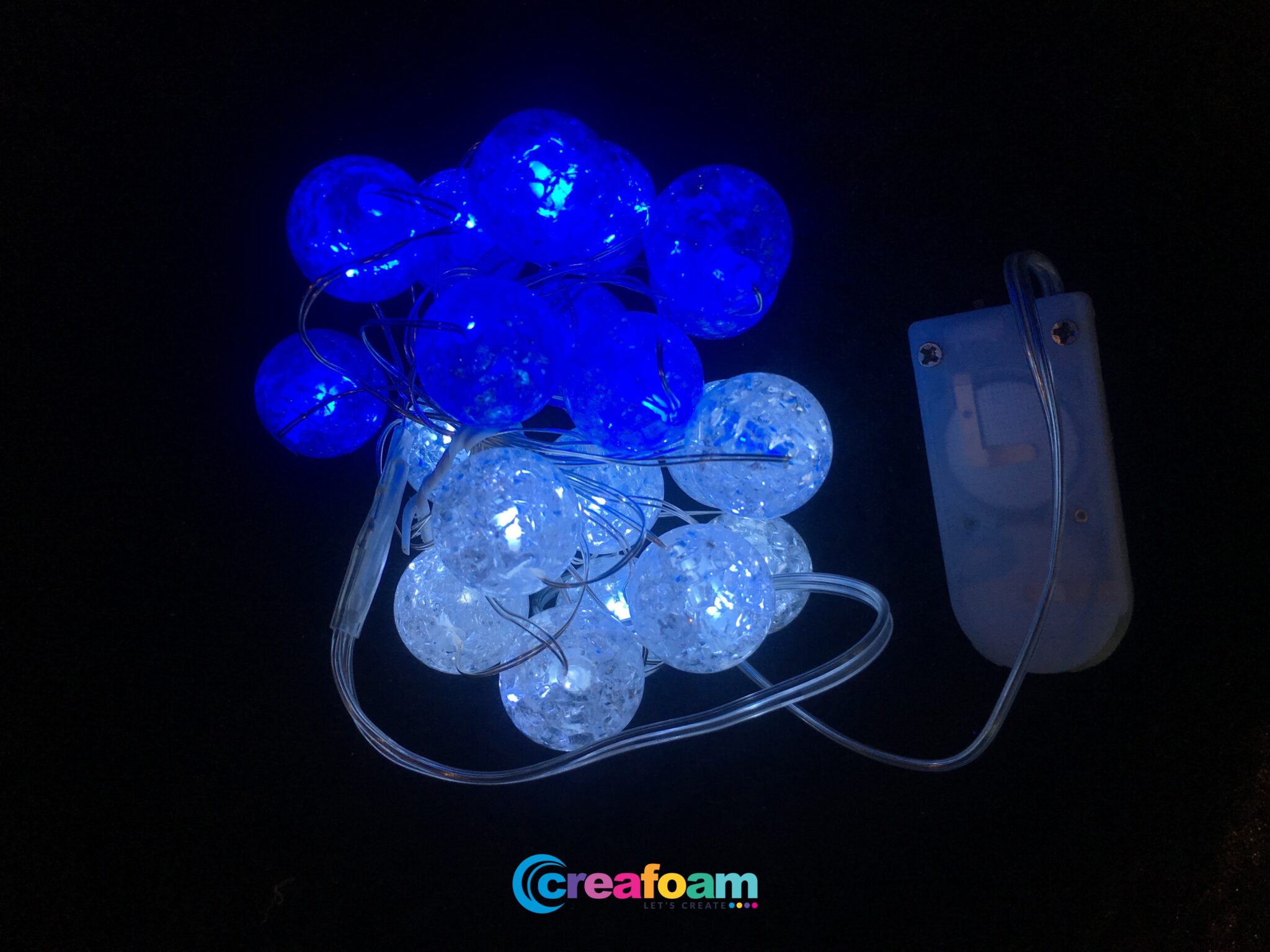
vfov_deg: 48.2
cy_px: 476
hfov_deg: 61.7
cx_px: 635
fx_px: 1064
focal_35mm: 29
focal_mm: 4.15
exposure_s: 1/100
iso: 32
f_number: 2.2
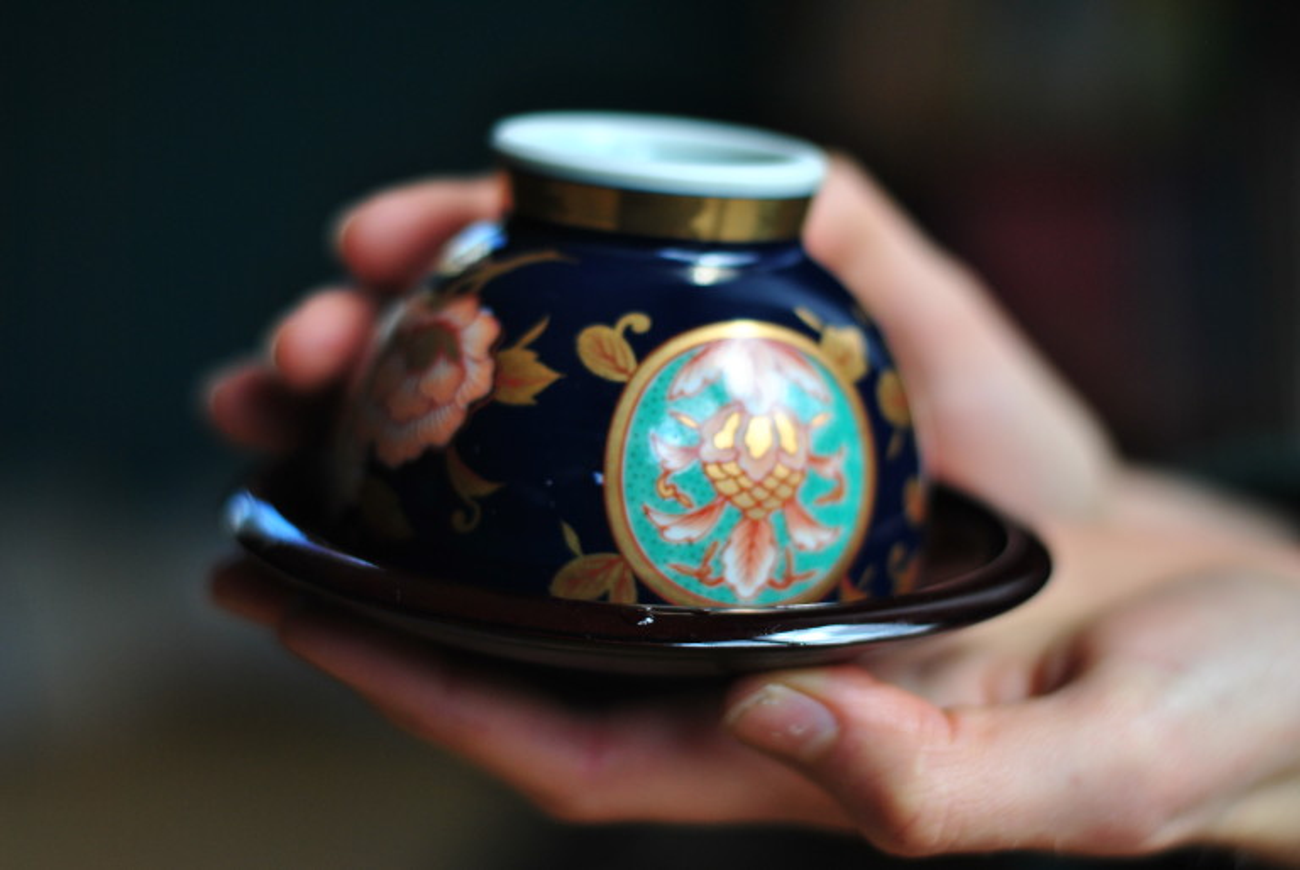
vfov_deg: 18.2
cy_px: 435
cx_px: 650
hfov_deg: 27.0
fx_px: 2711
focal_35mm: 75
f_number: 2.2
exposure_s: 1/640
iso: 200
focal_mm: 50
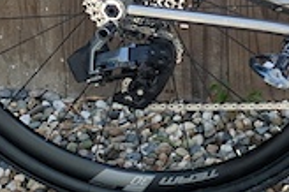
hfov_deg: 15.0
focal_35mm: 122
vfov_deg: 10.7
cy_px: -127
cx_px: 486
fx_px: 978
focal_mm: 6.81
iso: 41
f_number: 1.85
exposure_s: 1/456
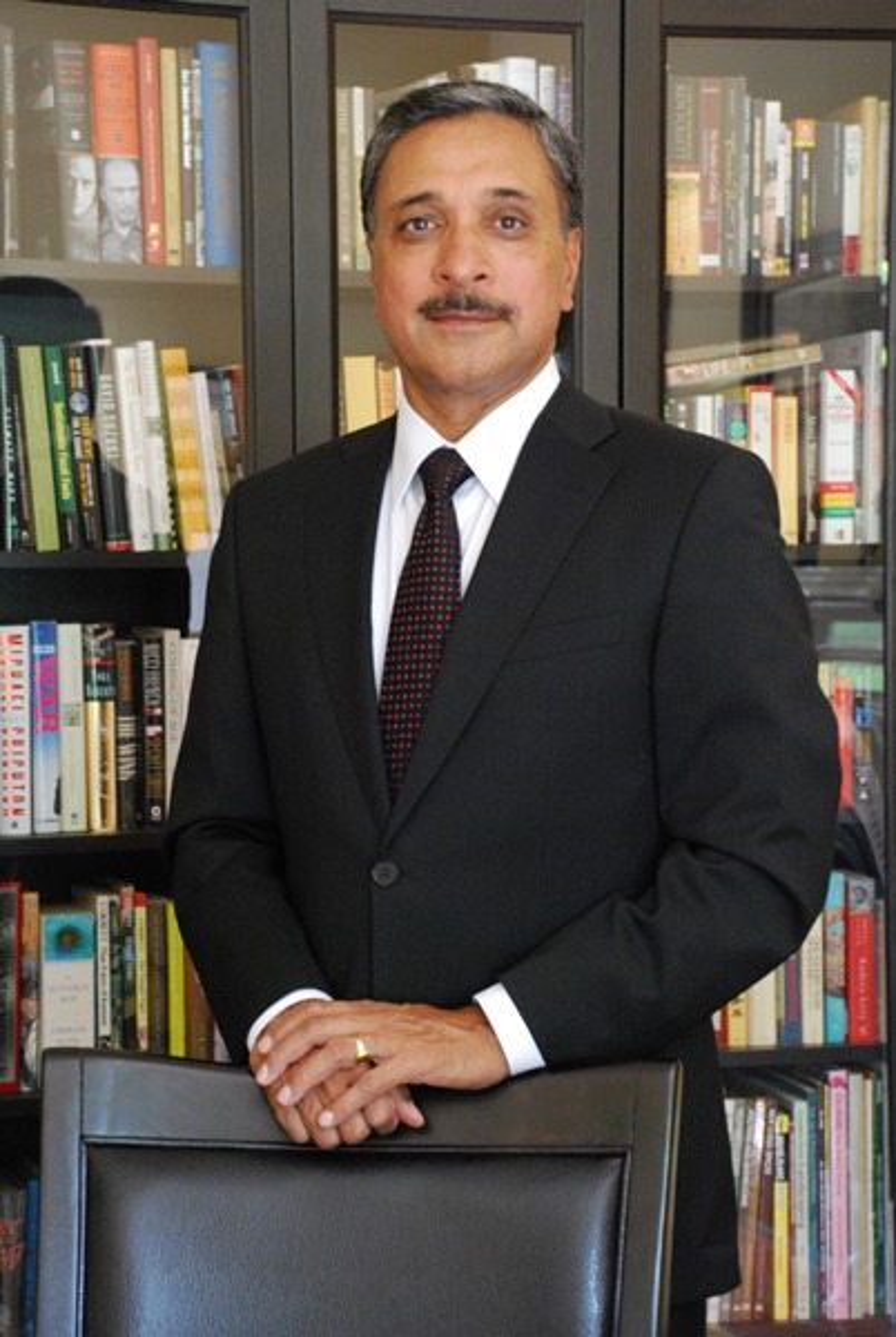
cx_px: 448
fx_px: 3237
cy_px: 668
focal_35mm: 87
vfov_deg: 23.3
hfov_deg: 15.8
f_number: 5.3
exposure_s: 1/13
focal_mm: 58
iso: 1600
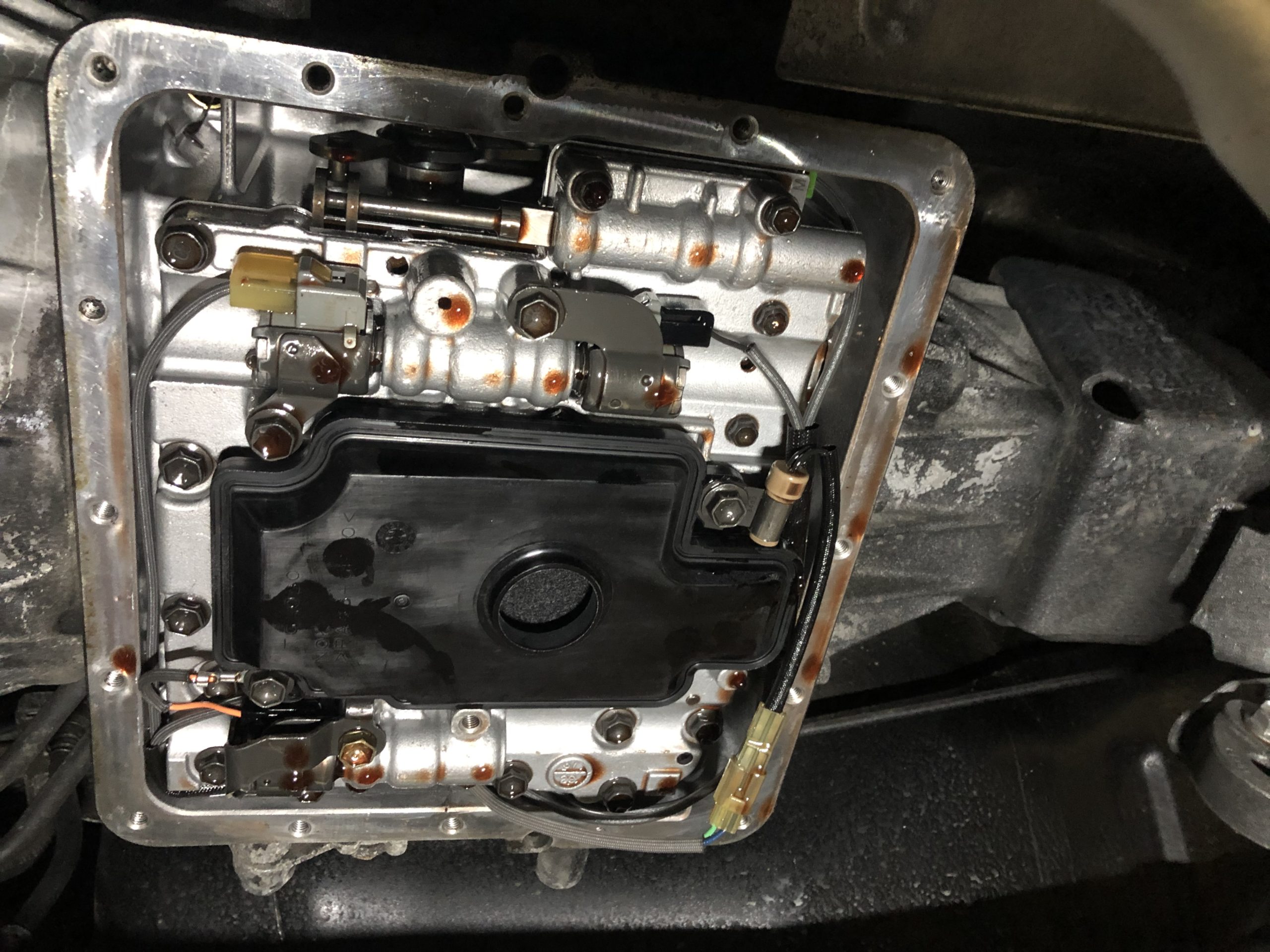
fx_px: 1027
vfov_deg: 49.7
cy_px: 476
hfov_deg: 63.4
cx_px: 635
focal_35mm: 28
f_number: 1.8
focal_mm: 3.99
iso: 100
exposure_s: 1/4
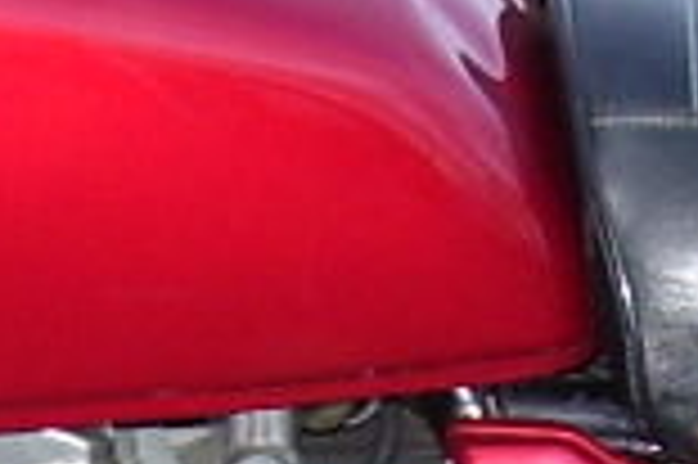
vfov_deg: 4.6
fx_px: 5617
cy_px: 1041
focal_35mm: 290
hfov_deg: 7.1
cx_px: 302
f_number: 2.7
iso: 125
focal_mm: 6
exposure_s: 1/60
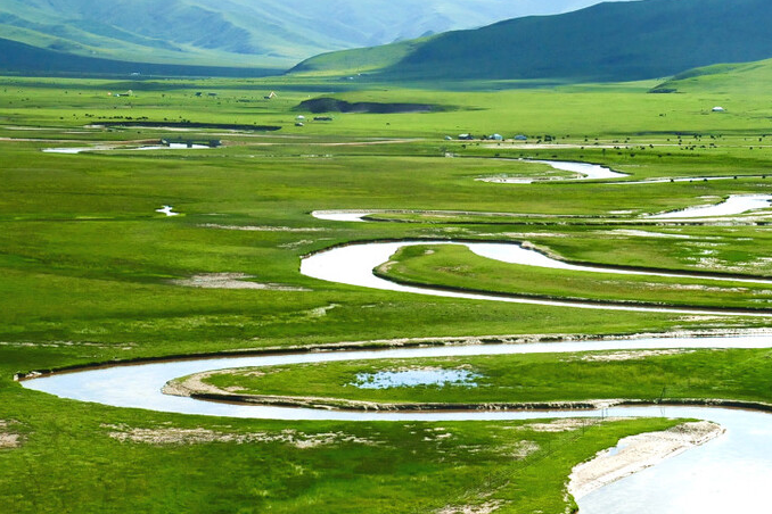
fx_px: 2466
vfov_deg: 11.9
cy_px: 395
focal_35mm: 115
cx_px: 545
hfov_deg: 17.7
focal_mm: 65
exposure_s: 1/3200
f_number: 9
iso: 2000
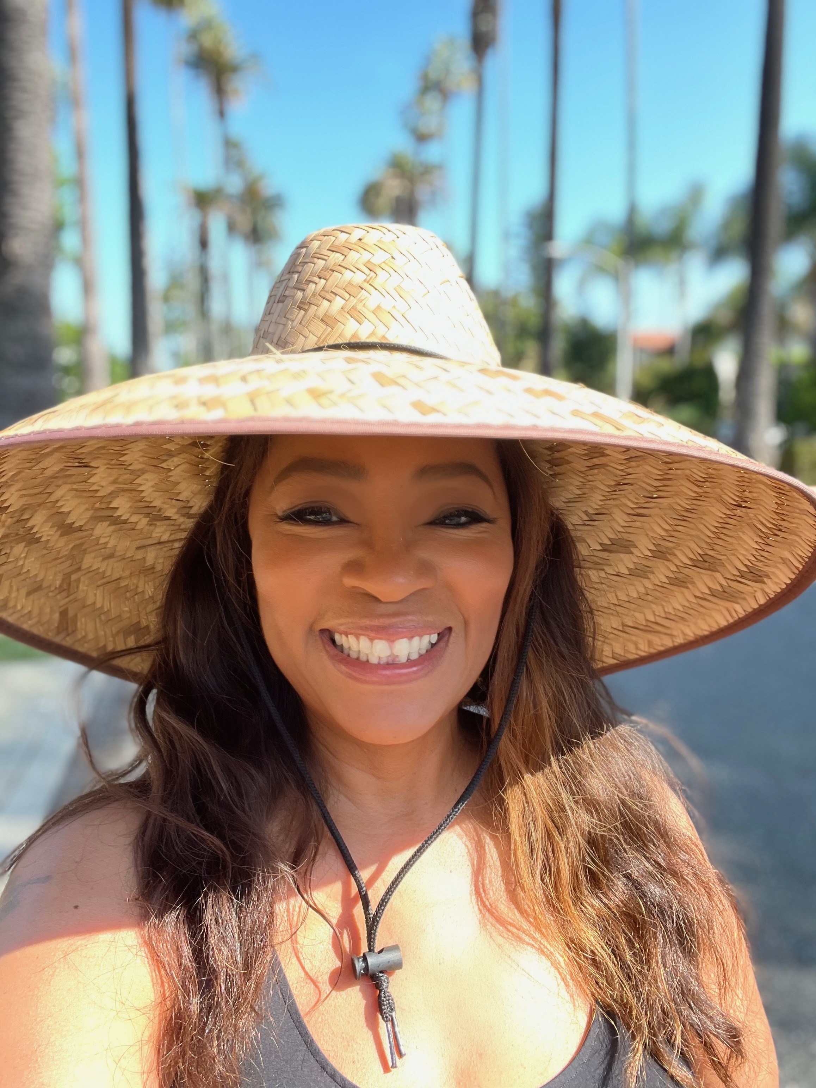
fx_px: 943
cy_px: 544
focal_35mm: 30
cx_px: 408
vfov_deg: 60.0
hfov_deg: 46.8
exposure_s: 1/123
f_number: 2.2
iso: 40
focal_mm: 2.71
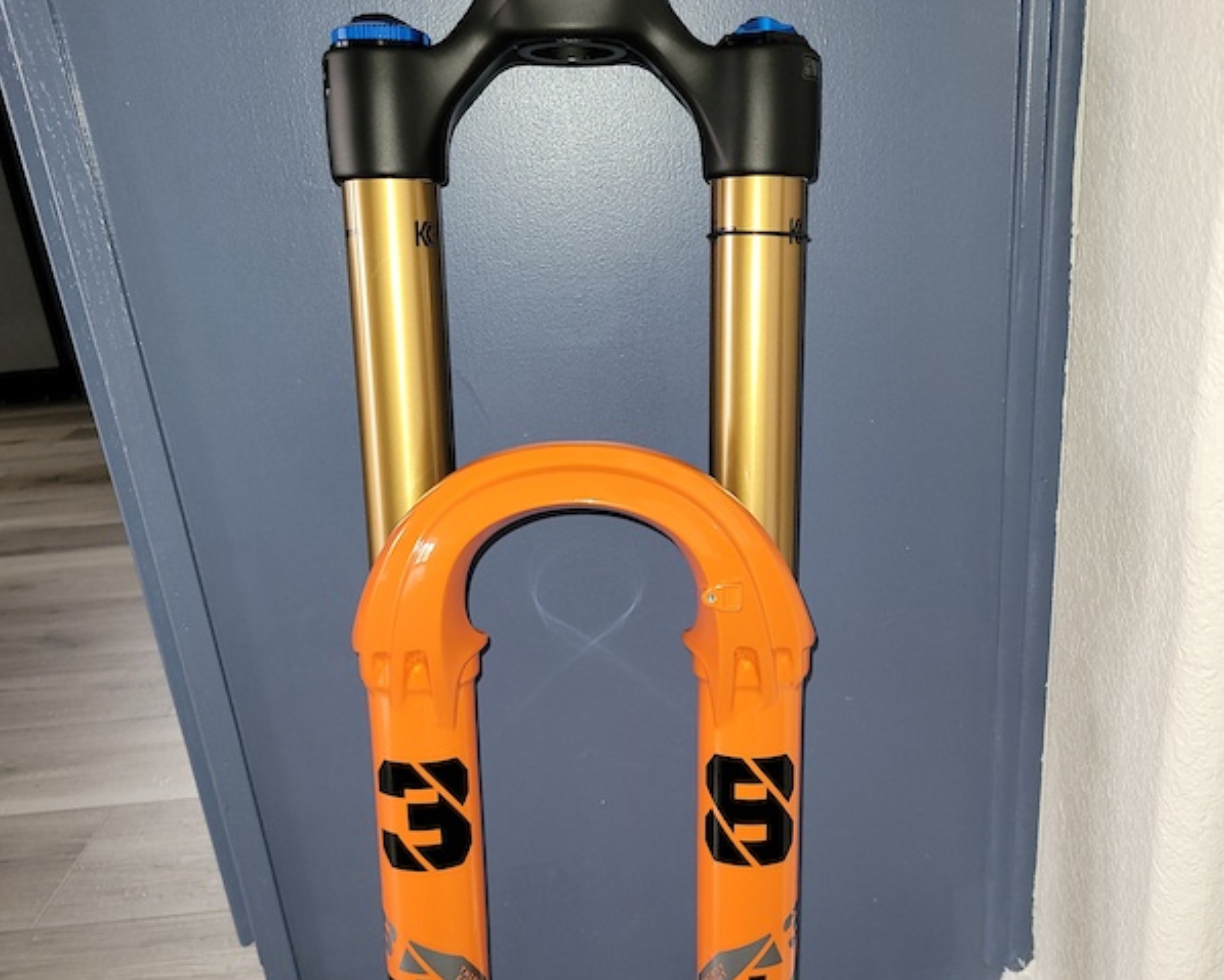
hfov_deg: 52.8
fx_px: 1232
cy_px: 646
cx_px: 613
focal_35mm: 34
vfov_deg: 42.8
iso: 100
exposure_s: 1/40
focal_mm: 5.4
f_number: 1.8
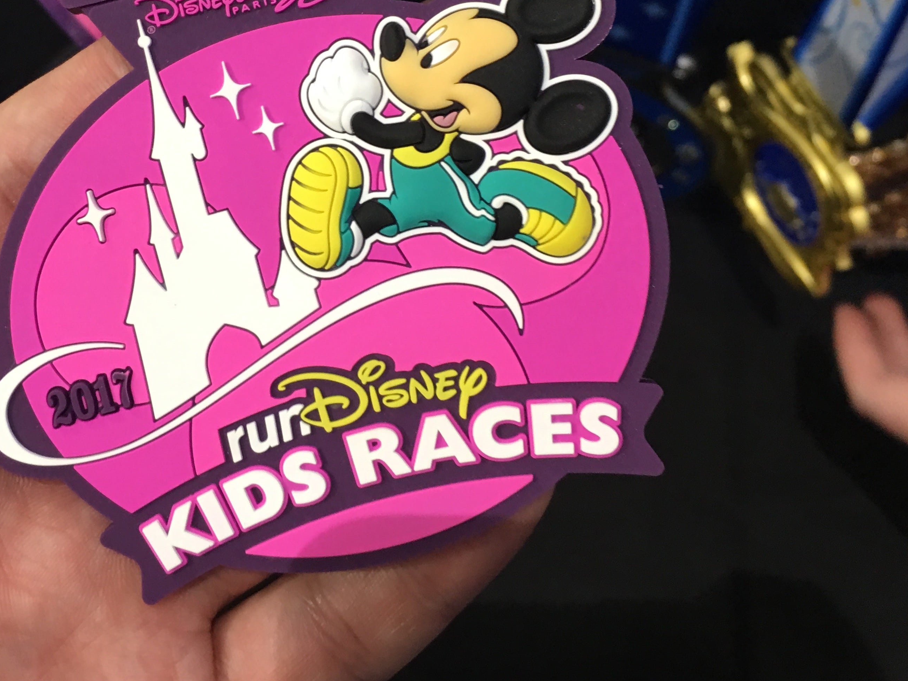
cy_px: 197
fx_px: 1180
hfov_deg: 41.7
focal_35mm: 45
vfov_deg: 31.8
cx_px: 332
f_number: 2.2
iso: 64
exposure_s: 1/17
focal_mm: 4.15
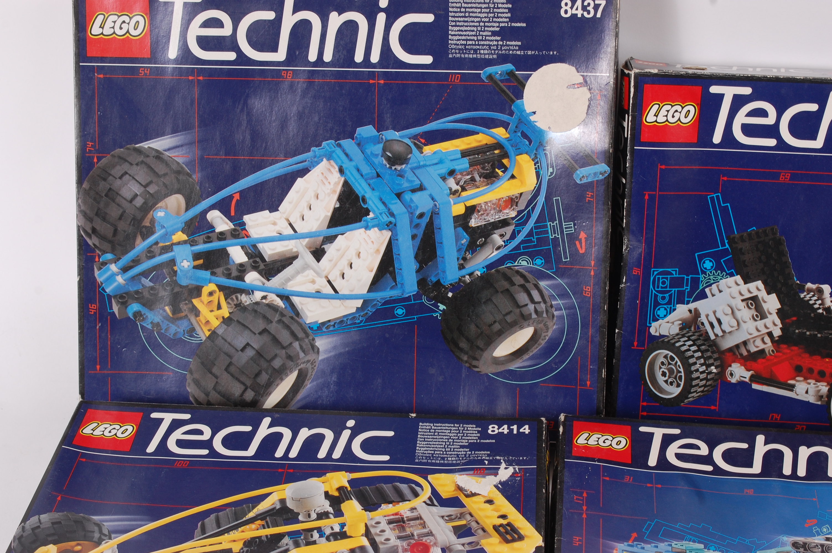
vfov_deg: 22.6
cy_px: 276
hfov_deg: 33.4
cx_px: 416
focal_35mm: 60
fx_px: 1385
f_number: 9
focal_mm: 40
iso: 200
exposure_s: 1/60
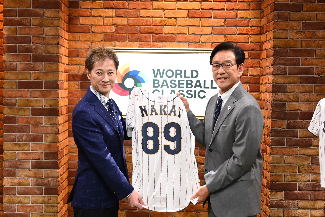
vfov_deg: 24.6
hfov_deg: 36.3
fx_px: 496
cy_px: 108
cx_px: 162
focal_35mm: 55
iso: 4000
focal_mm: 55
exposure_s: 1/250
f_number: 8
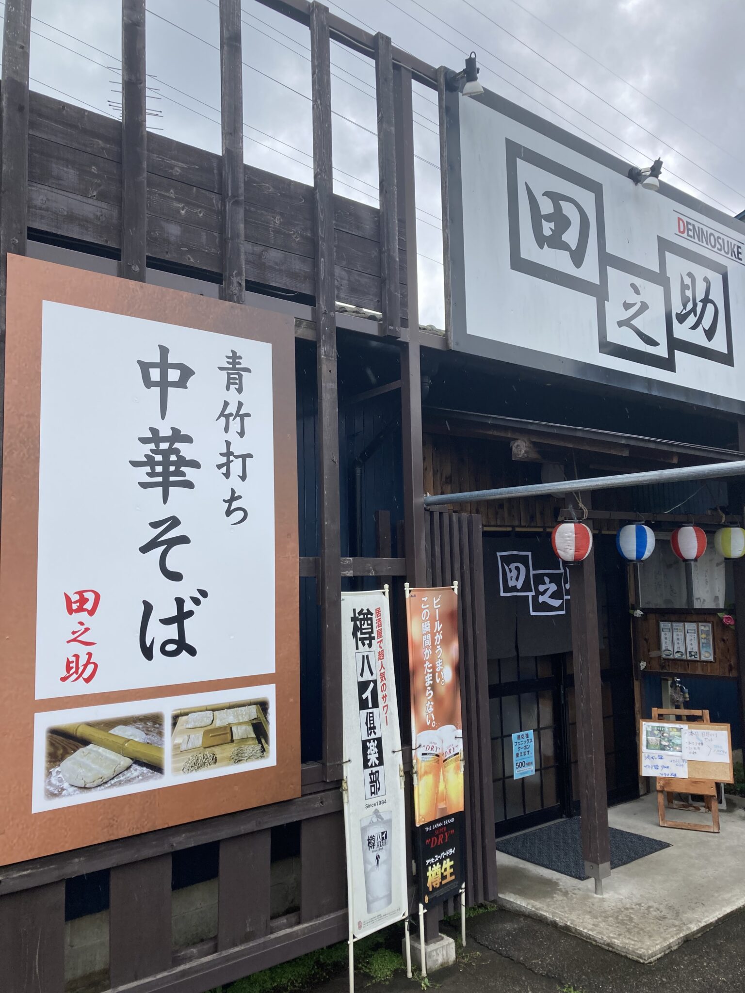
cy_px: 496
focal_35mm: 28
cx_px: 372
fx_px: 803
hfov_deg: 49.7
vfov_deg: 63.4
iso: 20
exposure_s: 1/500
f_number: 1.8
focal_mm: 3.99
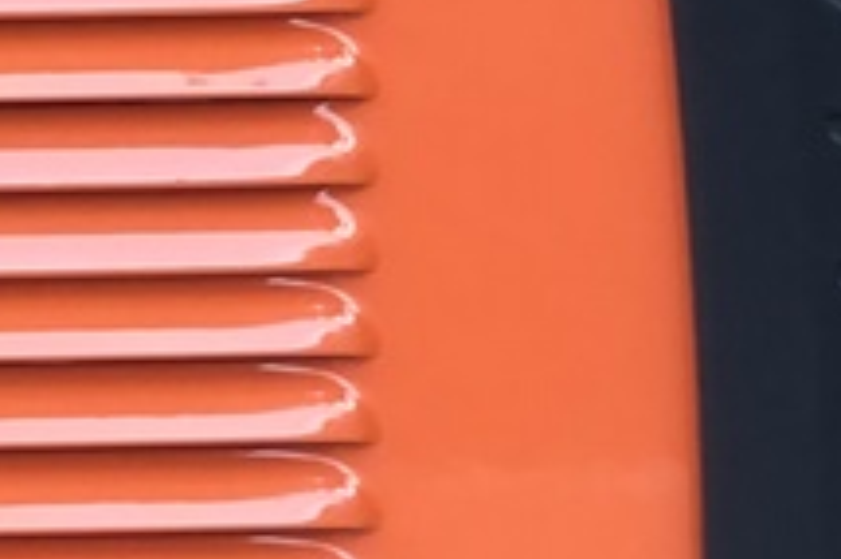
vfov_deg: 3.4
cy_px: -887
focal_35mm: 397
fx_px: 9267
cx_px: -1514
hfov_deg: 5.0
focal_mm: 6.6
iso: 20
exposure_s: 1/40
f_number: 2.8
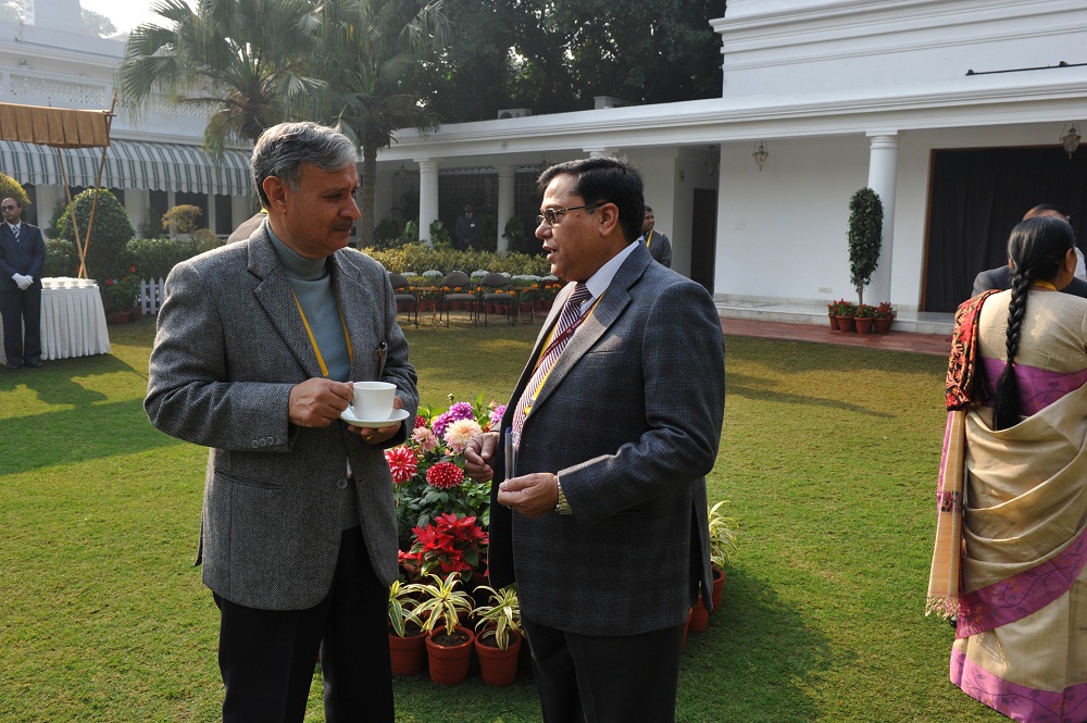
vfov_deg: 42.3
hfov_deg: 60.3
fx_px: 935
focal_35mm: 31
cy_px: 362
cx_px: 544
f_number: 9
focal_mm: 31
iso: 800
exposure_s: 1/320
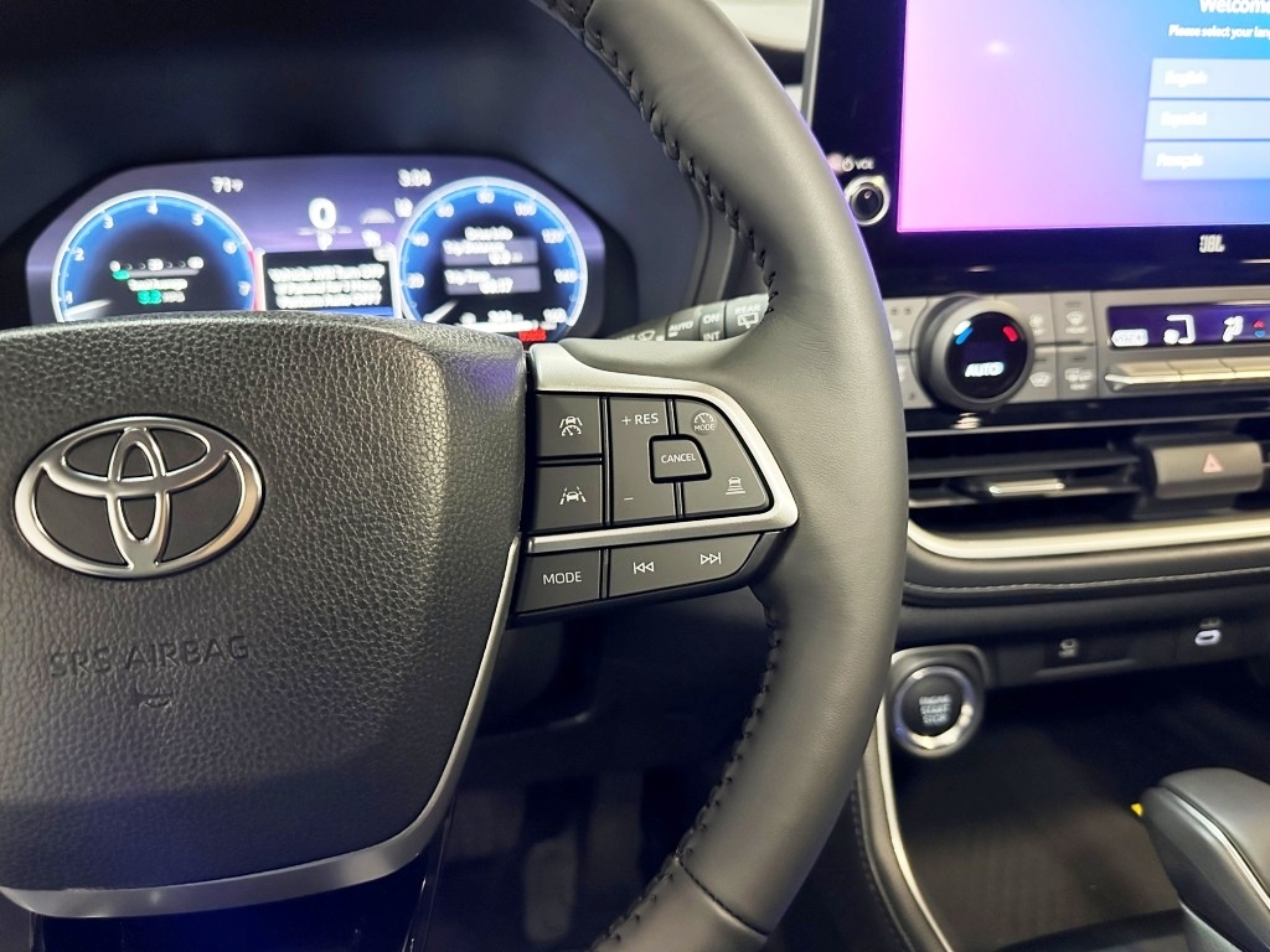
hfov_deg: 71.6
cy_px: 476
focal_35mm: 24
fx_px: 881
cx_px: 635
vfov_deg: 56.8
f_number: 1.78
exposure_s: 1/40
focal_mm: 6.86
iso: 1000
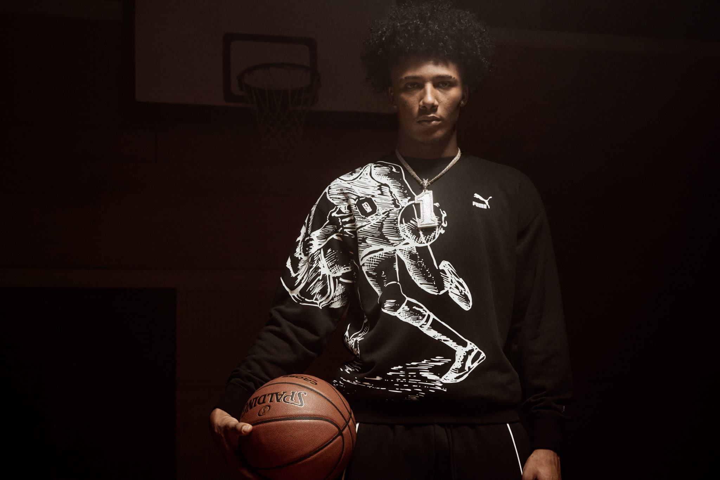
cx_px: 360
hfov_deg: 39.6
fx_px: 1000
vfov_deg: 27.0
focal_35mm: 50
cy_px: 240
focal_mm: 50
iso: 500
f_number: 5.6
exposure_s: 1/250
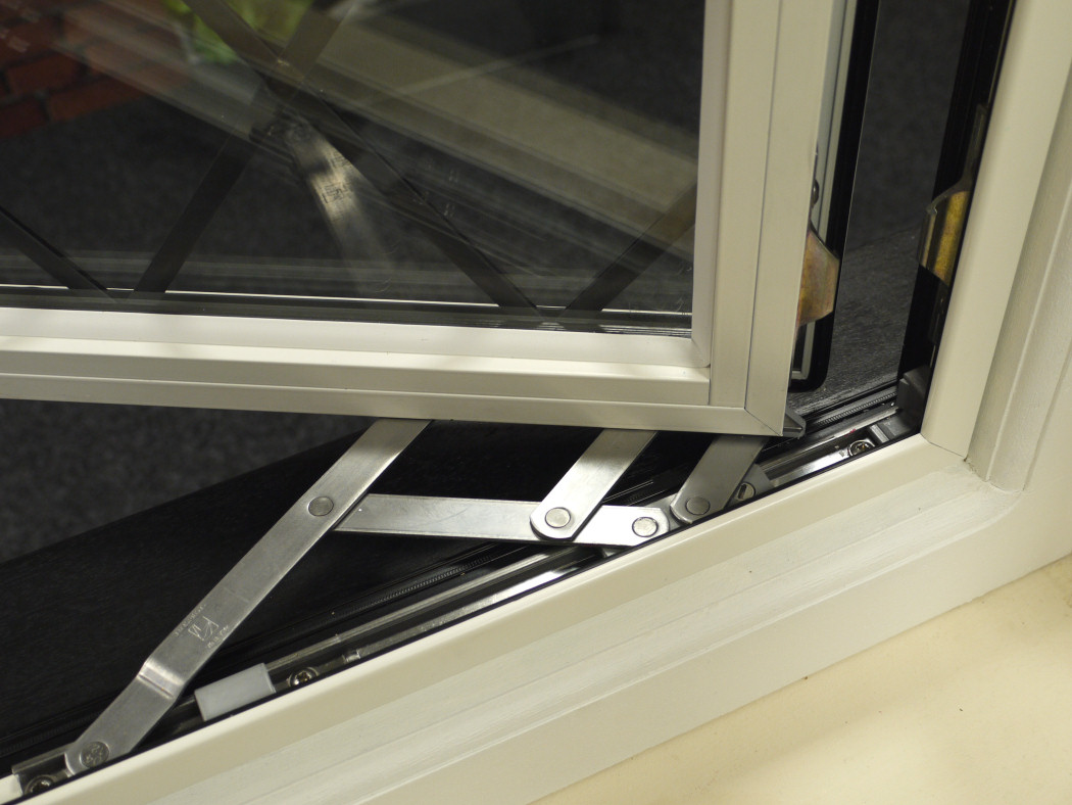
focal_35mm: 40
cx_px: 536
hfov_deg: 46.8
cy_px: 402
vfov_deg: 36.0
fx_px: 1239
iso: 200
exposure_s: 1/30
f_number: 4.5
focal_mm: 20
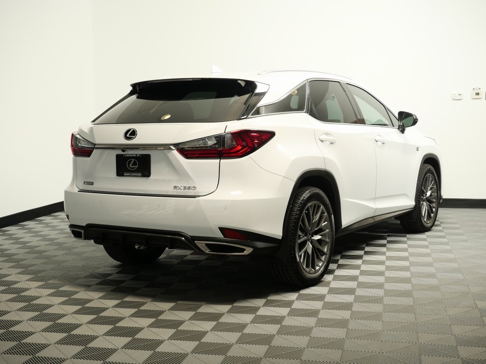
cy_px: 182
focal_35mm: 44
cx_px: 243
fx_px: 618
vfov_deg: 32.9
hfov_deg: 42.9
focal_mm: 22
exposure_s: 1/200
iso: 250
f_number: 5.6
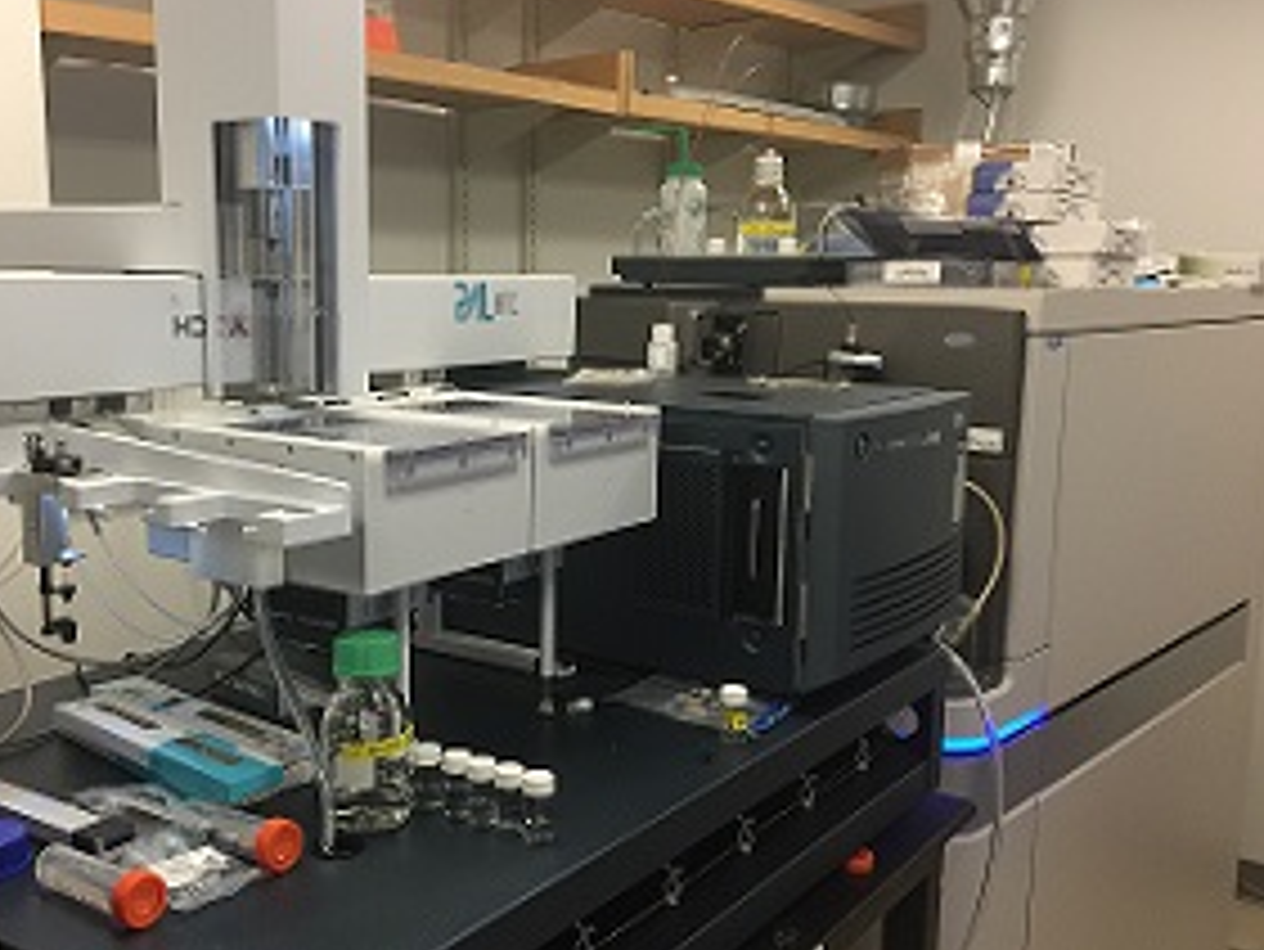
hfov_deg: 48.6
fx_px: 1388
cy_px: 522
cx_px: 490
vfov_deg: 37.7
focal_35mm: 38
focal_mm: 4.15
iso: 40
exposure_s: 1/15
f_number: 2.2
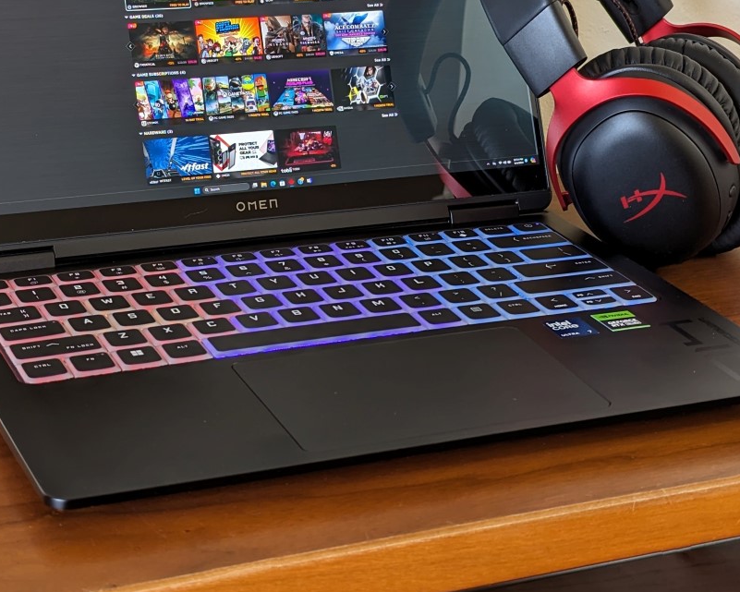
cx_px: 354
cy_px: 158
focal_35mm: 84
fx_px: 1840
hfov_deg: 22.7
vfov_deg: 18.2
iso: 59
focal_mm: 6.81
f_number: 1.85
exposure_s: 1/60
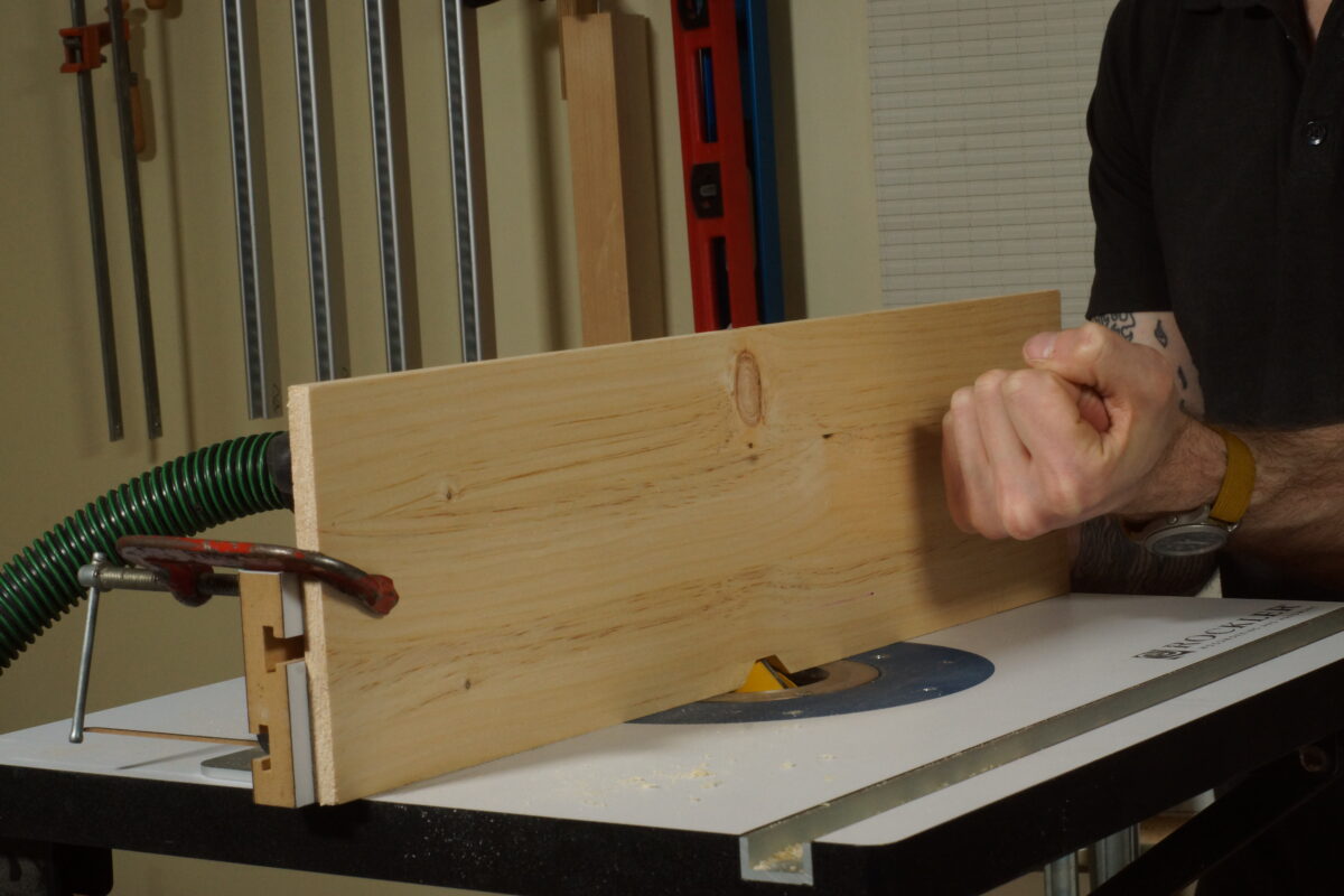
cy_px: 448
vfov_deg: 18.2
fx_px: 2800
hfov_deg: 27.0
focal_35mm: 75
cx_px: 672
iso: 640
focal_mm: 50
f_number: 20
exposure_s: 1/4
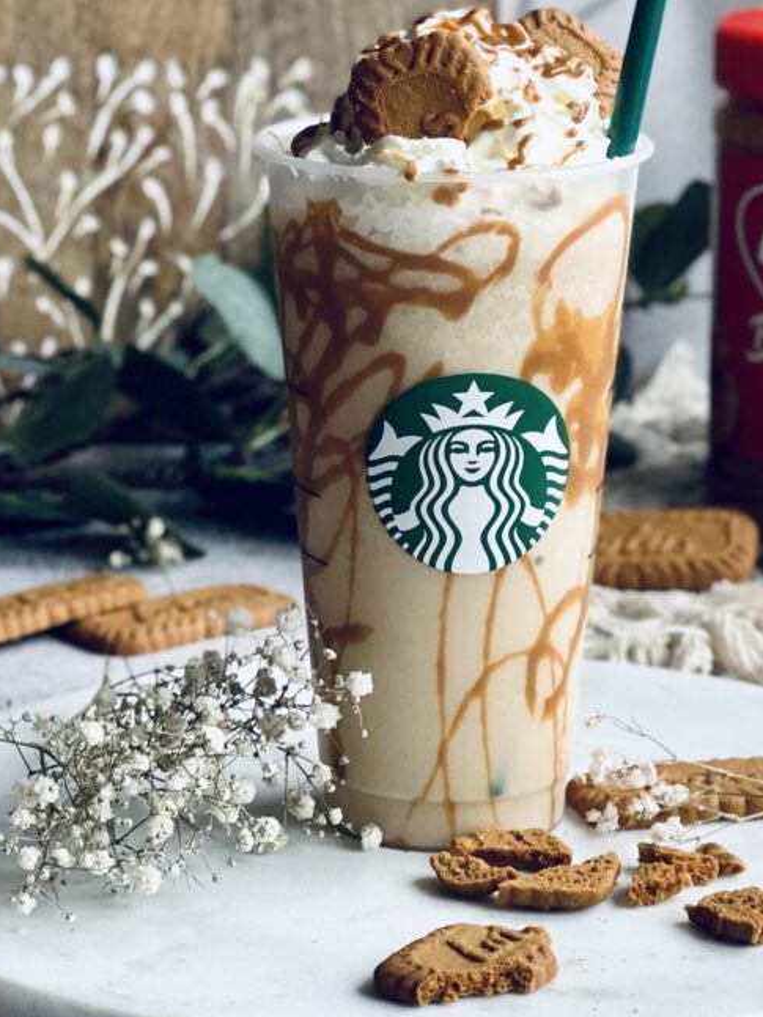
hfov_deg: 12.1
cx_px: 513
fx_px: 3583
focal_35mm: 122
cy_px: 427
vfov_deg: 16.1
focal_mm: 9
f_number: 2.8
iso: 160
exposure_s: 1/121
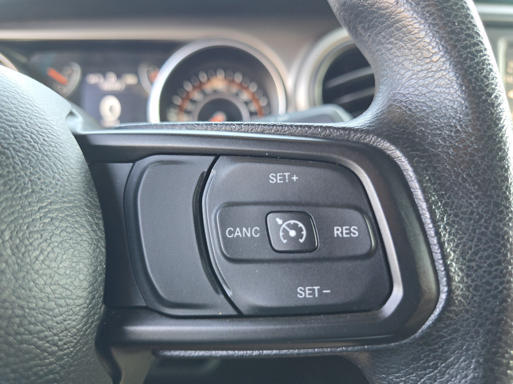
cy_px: 192
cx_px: 256
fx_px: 341
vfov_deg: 58.9
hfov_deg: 73.9
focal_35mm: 23
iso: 160
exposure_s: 1/120
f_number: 1.7
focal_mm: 6.3
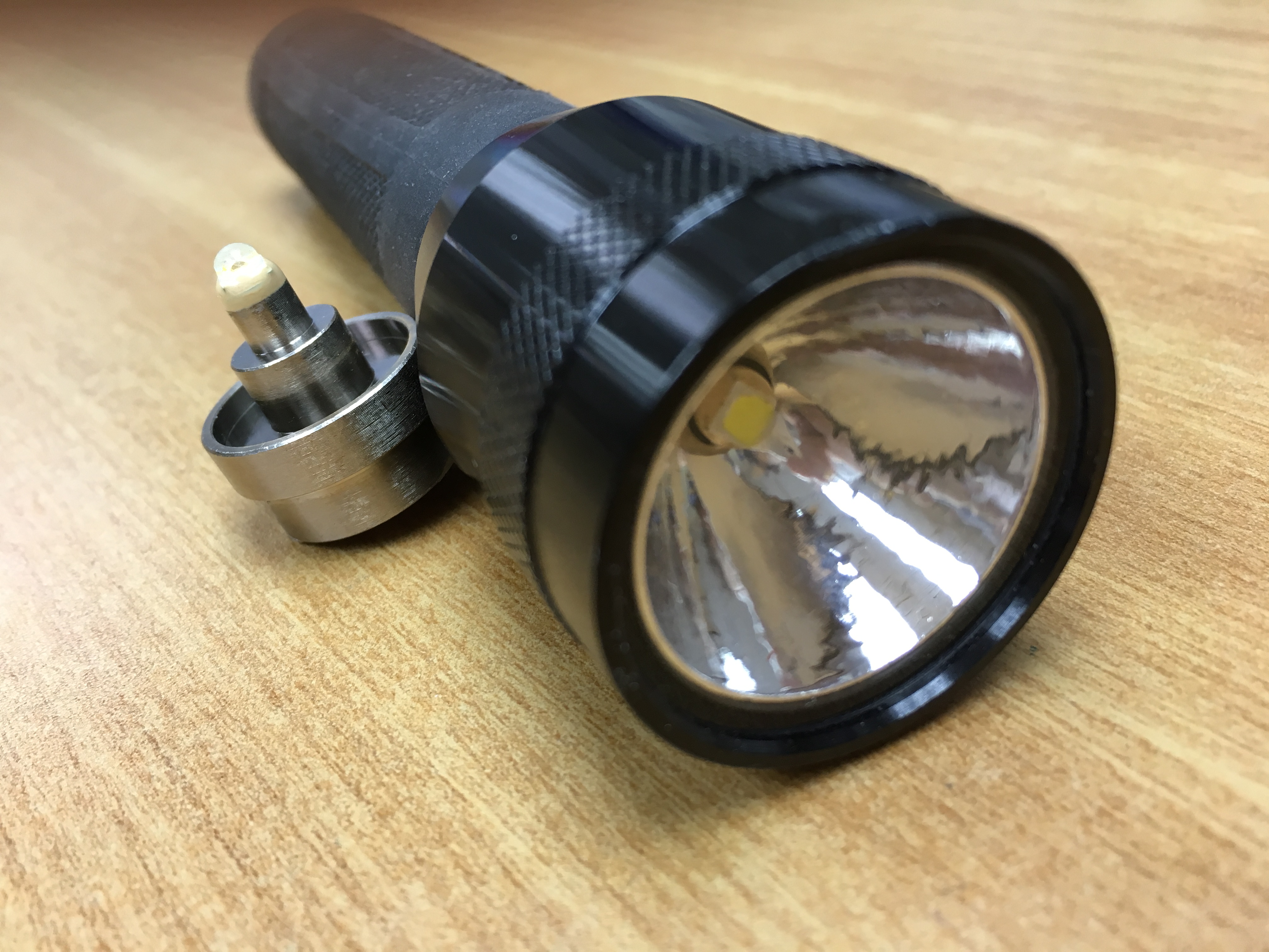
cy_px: 476
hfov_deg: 61.7
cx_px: 634
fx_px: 1063
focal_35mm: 29
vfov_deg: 48.2
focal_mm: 4.15
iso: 64
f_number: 2.2
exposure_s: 1/33
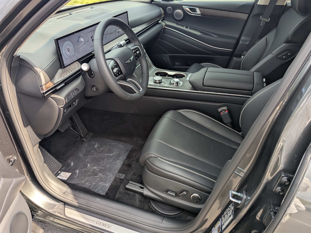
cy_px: 116
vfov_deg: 56.8
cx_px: 156
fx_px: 216
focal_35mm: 24
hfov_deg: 71.6
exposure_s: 1/284
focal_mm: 6.81
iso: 38
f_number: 1.85
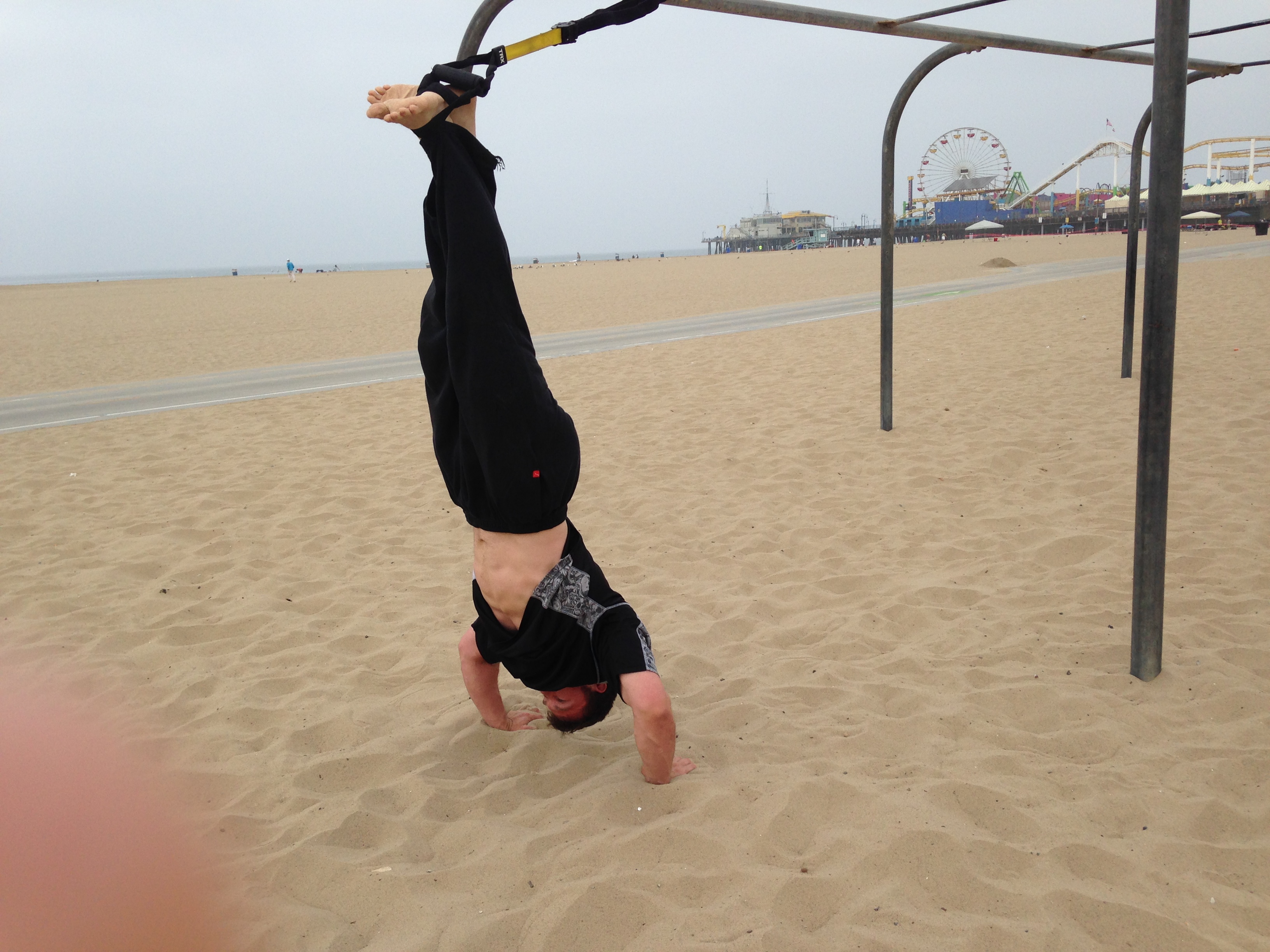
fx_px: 1211
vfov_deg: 42.9
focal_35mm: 33
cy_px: 476
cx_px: 635
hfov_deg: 55.4
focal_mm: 4.12
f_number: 2.4
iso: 50
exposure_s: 1/1106
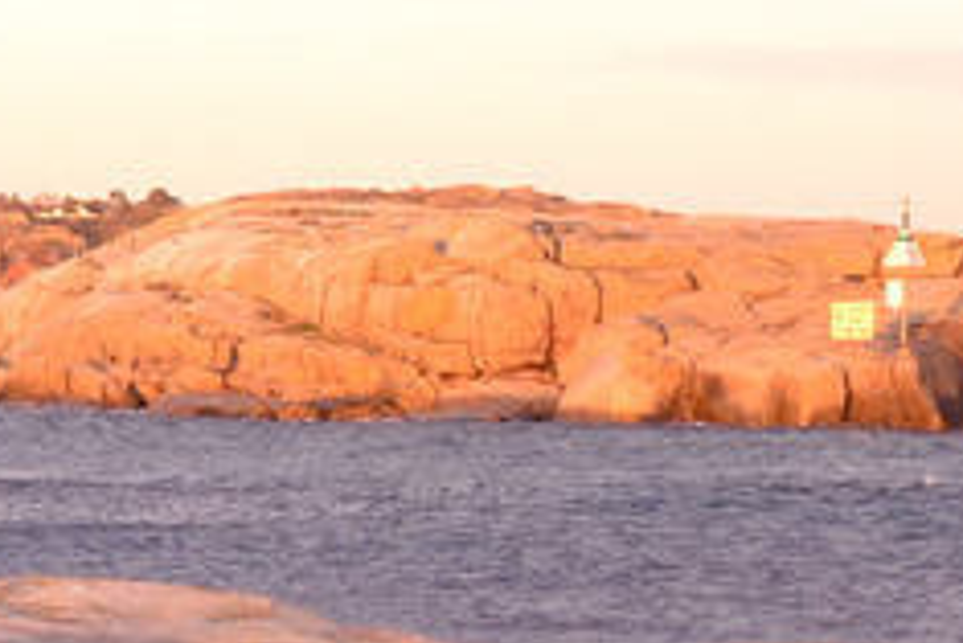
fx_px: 4978
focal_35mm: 186
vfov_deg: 7.3
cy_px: 930
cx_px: 344
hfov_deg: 11.0
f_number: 4.5
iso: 200
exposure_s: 1/80
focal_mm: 18
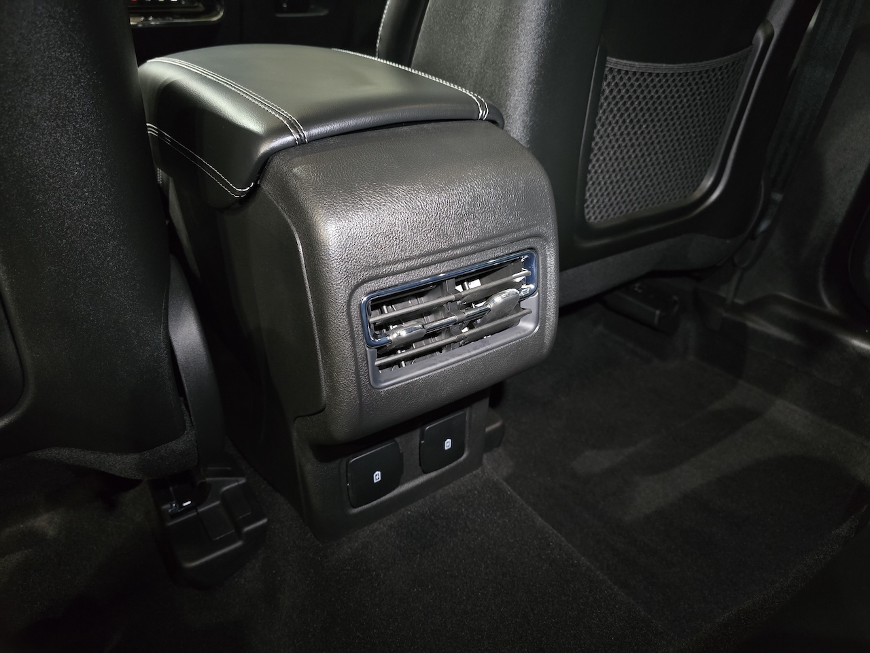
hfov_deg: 73.9
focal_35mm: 23
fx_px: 578
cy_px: 326
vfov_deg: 58.9
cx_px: 435
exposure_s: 1/60
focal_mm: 6.3
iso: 1250
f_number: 1.7
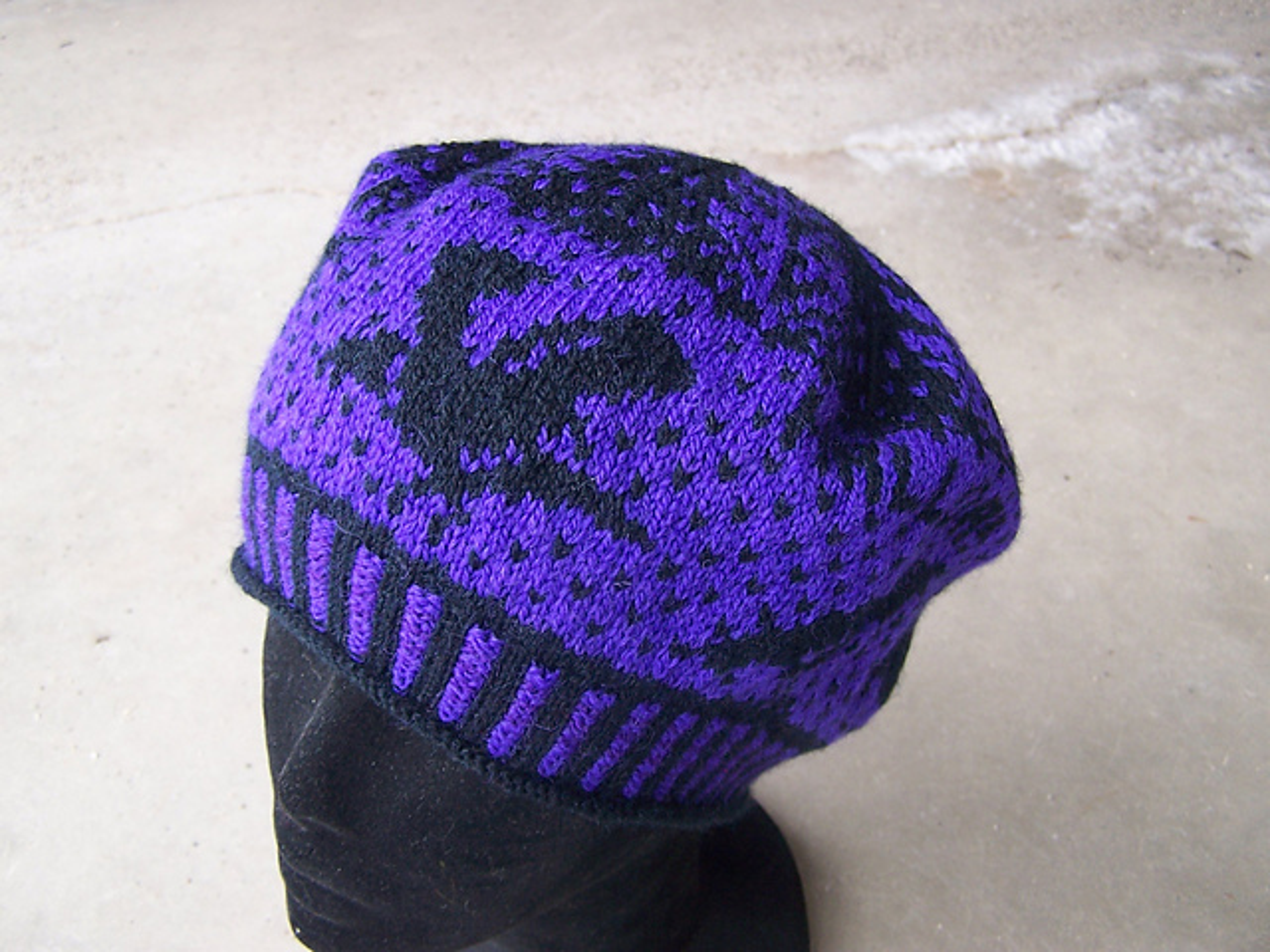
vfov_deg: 37.7
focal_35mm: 38
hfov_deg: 49.0
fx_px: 1394
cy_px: 476
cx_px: 635
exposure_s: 1/30
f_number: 2.8
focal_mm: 6.3
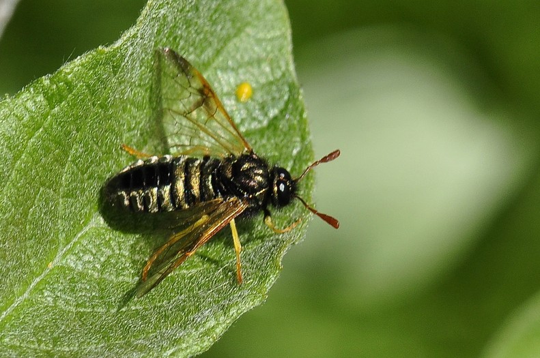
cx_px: 270
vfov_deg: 8.7
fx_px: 2359
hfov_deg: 13.1
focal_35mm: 158
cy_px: 179
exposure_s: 1/320
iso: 320
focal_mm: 105
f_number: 13
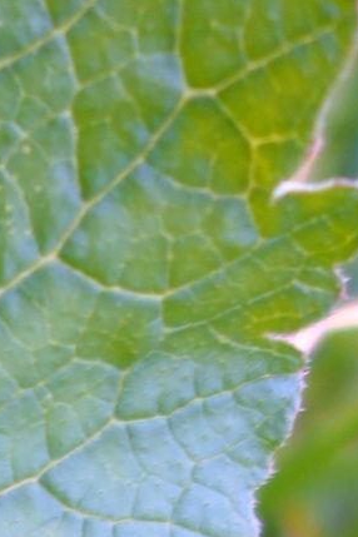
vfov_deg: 11.5
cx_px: -140
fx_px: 2491
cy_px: 920
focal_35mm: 167
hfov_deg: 8.1
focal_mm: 10.4
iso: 125
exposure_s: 1/80
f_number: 1.8
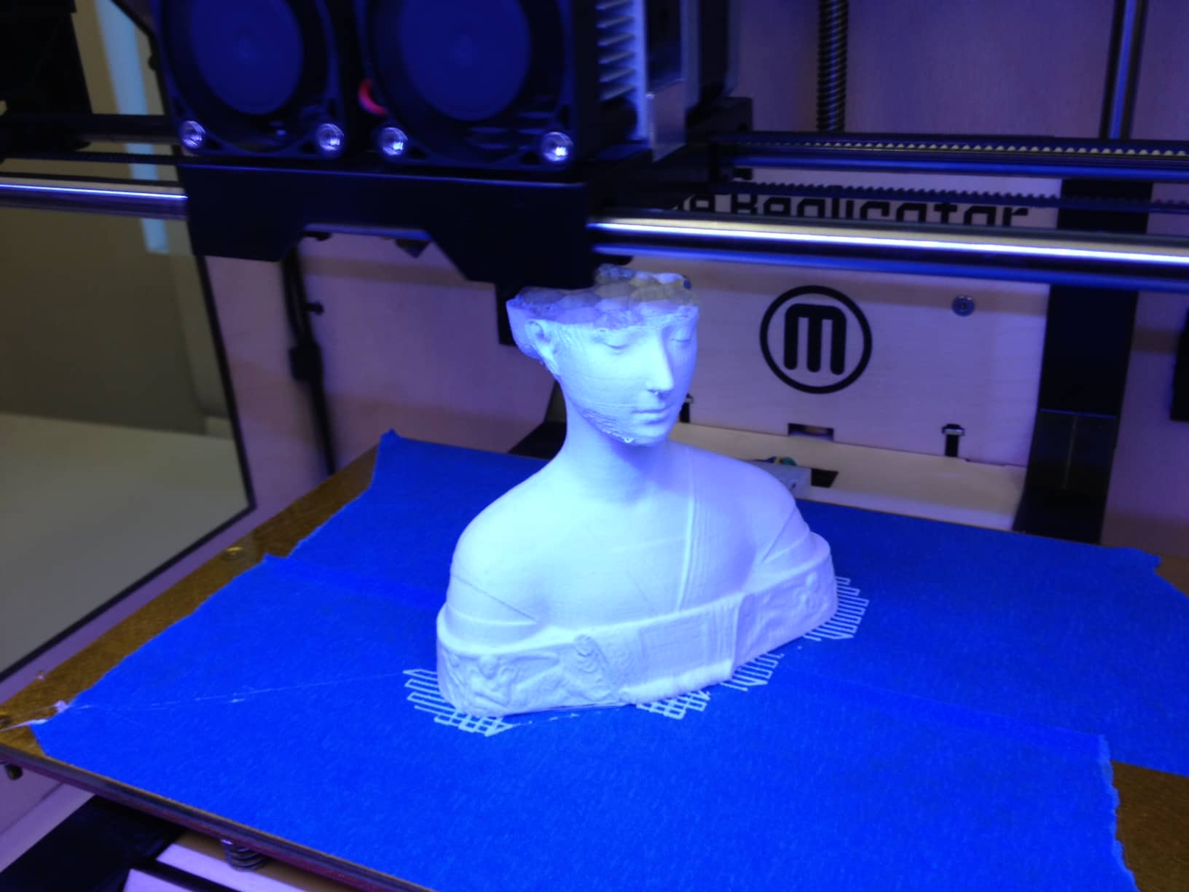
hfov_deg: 52.6
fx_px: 1202
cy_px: 446
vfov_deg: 40.7
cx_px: 594
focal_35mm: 35
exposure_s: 1/20
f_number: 2.4
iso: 50
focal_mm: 4.28
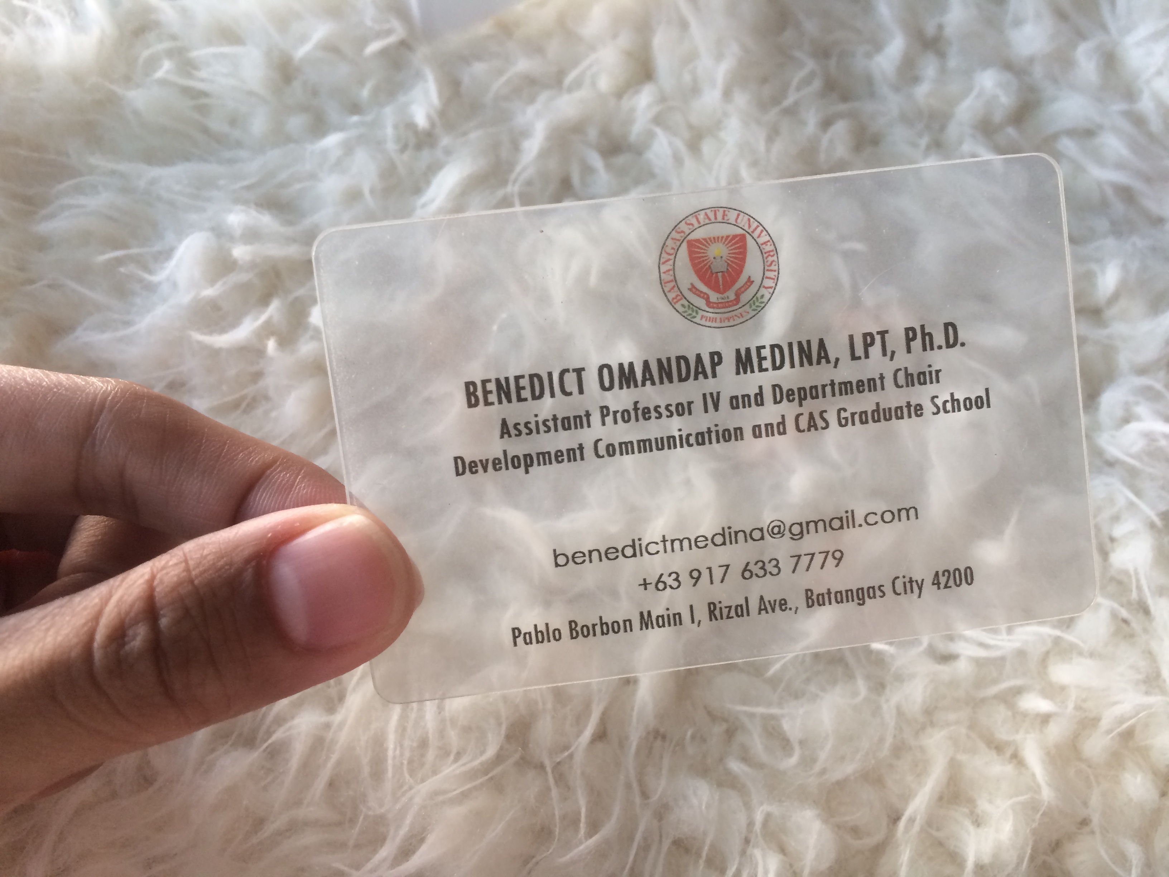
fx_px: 979
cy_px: 438
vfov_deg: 48.2
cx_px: 584
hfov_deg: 61.7
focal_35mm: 29
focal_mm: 4.15
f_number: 2.2
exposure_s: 1/40
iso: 40
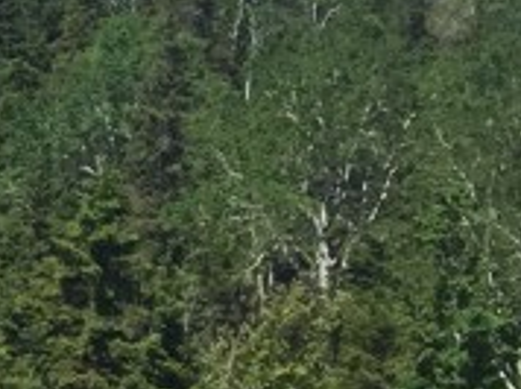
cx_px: -1206
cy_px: 64
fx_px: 3141
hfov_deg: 7.8
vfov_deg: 7.1
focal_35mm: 209
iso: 32
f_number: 2.2
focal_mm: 4.15
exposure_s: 1/1799
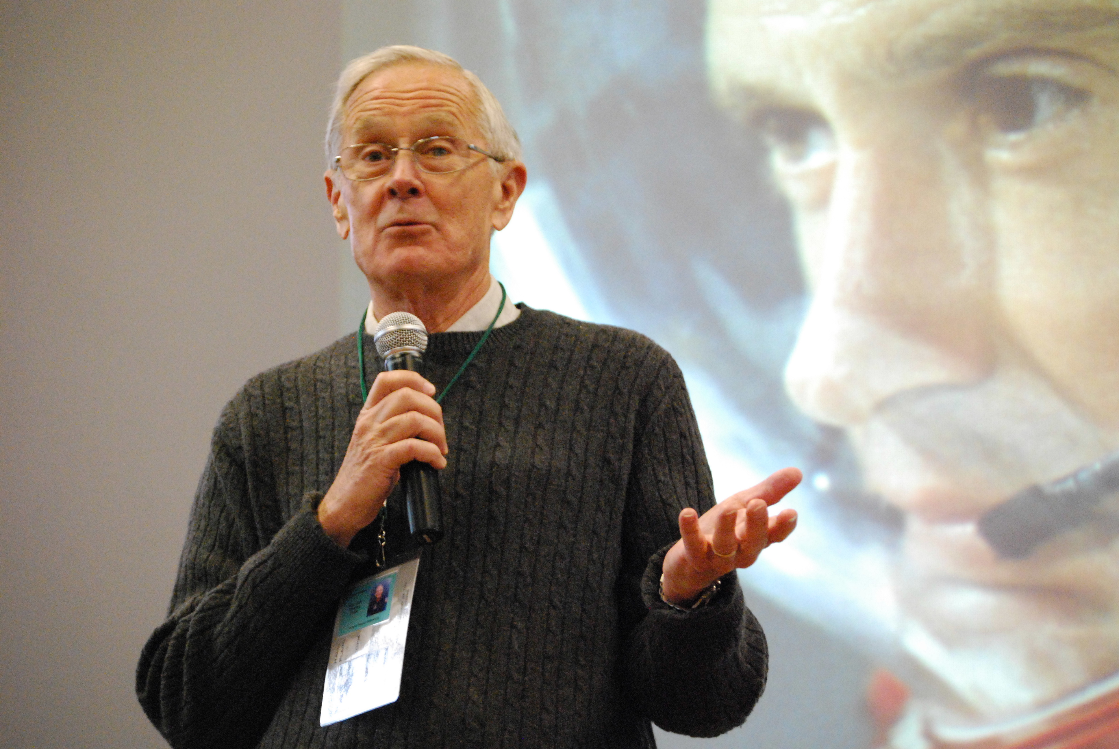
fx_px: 3968
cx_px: 560
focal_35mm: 128
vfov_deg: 10.8
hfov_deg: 16.1
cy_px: 374
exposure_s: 1/25
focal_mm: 85
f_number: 4.8
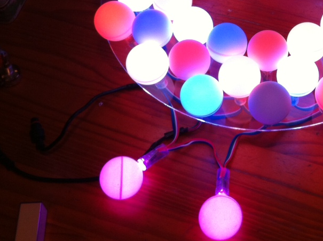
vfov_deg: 19.3
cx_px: 264
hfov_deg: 25.5
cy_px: 33
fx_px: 699
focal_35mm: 75
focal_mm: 3.85
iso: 80
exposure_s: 1/24
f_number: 2.8
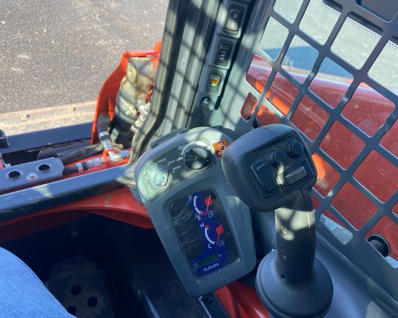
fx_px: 353
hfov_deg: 58.4
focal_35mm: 30
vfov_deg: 48.4
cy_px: 144
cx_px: 234
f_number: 1.8
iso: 32
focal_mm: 4.25
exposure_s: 1/208
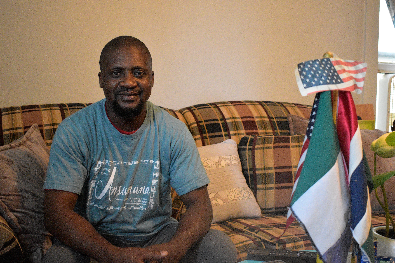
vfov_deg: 28.6
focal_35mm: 47
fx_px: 516
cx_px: 209
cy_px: 138
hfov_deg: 41.9
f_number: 4.2
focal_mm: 28
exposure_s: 1/125
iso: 2500
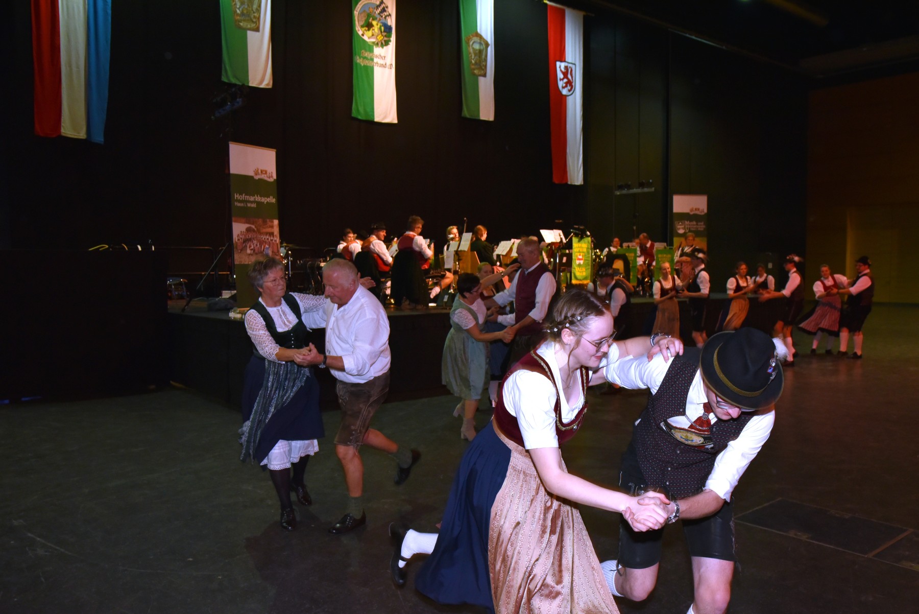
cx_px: 460
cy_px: 307
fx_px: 766
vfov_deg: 43.7
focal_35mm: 30
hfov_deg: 61.9
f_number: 9
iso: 2000
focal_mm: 30
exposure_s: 1/60
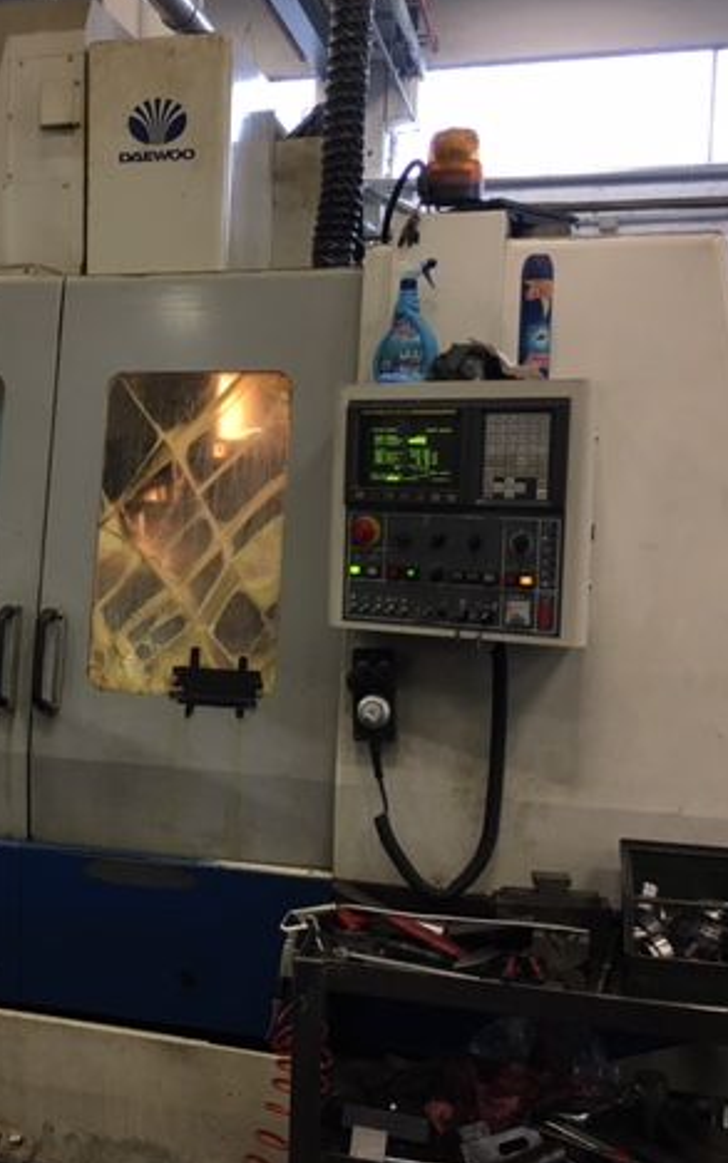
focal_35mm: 42
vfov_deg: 47.2
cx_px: 142
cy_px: 579
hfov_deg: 29.8
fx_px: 1332
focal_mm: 4.15
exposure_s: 1/33
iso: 125
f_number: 2.2
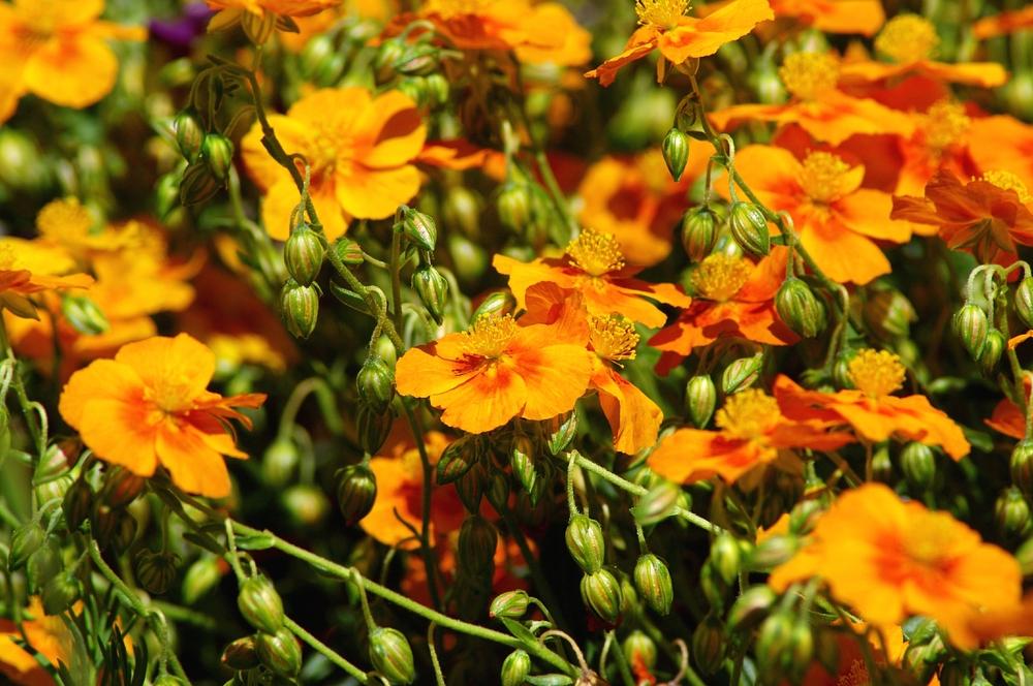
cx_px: 516
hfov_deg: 4.6
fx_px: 12896
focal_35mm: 450
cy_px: 343
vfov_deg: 3.0
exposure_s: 1/400
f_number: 13
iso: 200
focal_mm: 300
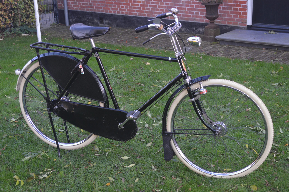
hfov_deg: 33.4
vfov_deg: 22.6
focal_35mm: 60
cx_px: 144
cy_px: 96
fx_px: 481
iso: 400
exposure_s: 1/50
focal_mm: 40
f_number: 5.3
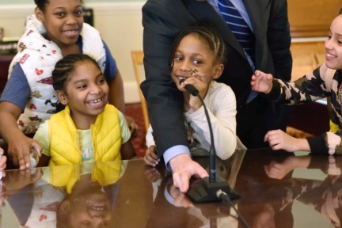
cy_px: 44
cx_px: 172
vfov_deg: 16.7
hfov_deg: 25.1
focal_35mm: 81
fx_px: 769
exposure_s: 1/160
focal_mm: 50
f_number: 2.8
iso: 5000
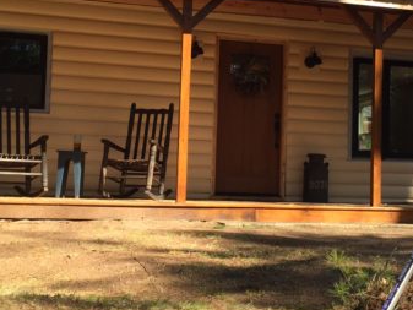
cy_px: 143
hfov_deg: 29.1
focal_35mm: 66
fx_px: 788
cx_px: 284
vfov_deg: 22.3
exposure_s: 1/514
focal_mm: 4.15
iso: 32
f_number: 2.2
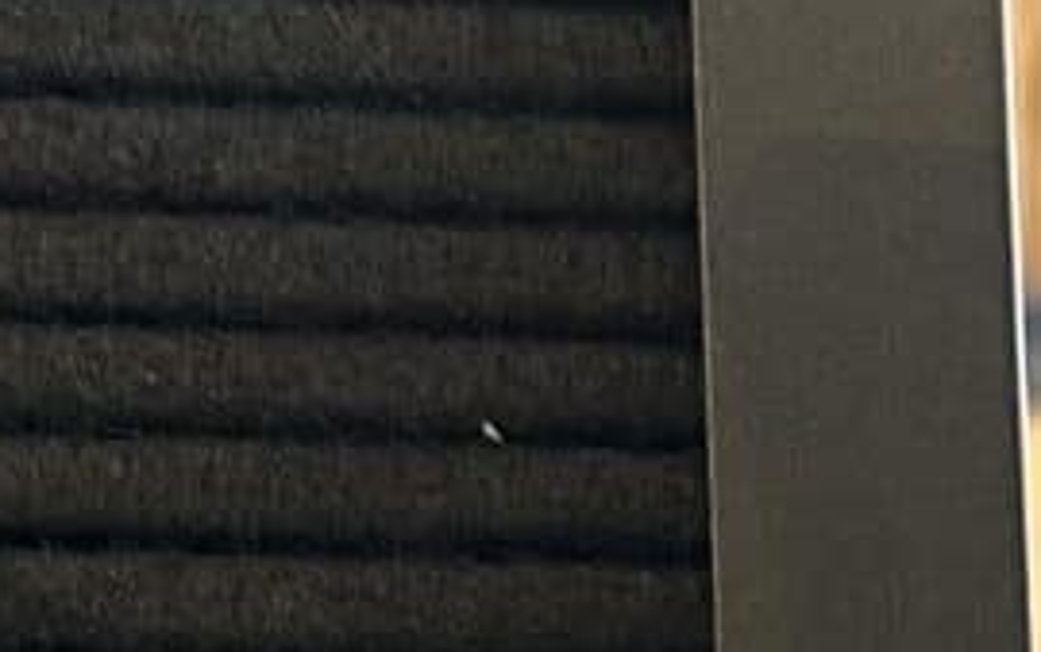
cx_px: 1373
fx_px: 5478
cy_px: 1713
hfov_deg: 10.6
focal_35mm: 193
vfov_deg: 6.4
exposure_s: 1/60
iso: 160
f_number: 1.78
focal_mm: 6.86
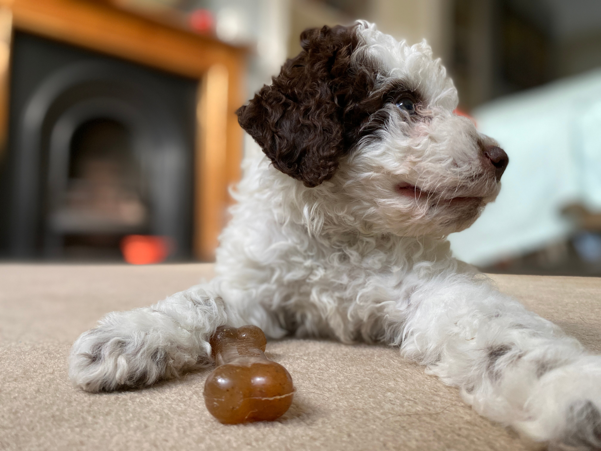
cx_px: 300
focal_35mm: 26
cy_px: 226
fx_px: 451
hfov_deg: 67.3
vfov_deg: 53.1
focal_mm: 4.25
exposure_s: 1/60
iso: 250
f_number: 1.8
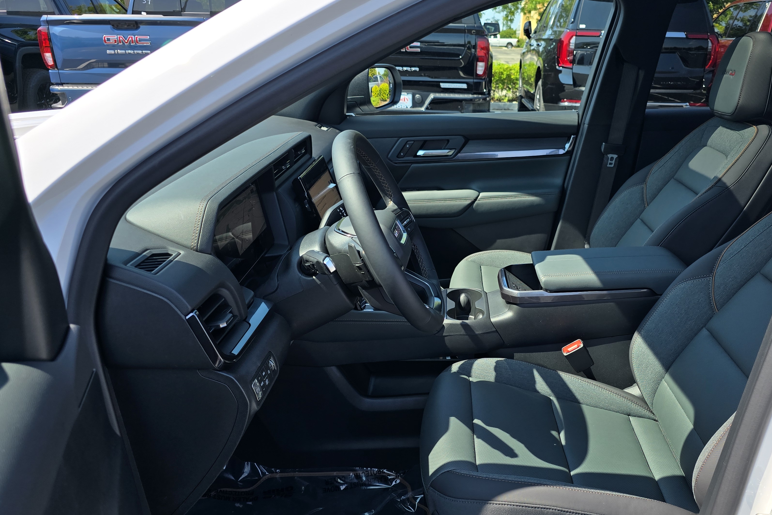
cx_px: 465
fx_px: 643
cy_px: 293
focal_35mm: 30
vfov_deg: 43.5
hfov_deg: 61.4
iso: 12
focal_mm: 6.3
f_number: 1.7
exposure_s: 1/485
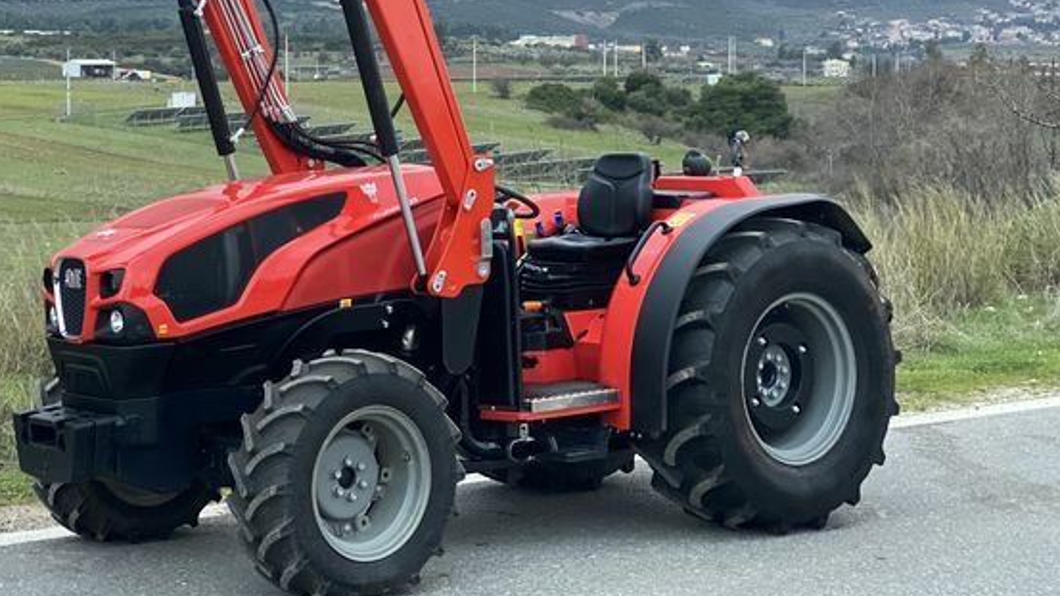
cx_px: 297
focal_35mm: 82
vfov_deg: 14.6
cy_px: 107
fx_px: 2305
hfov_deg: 25.7
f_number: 2
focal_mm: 6
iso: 160
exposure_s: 1/40
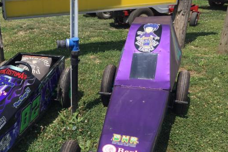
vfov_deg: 27.9
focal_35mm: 47
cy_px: 128
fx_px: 298
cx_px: 55
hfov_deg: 40.6
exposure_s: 1/1570
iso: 25
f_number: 2.2
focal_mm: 4.15
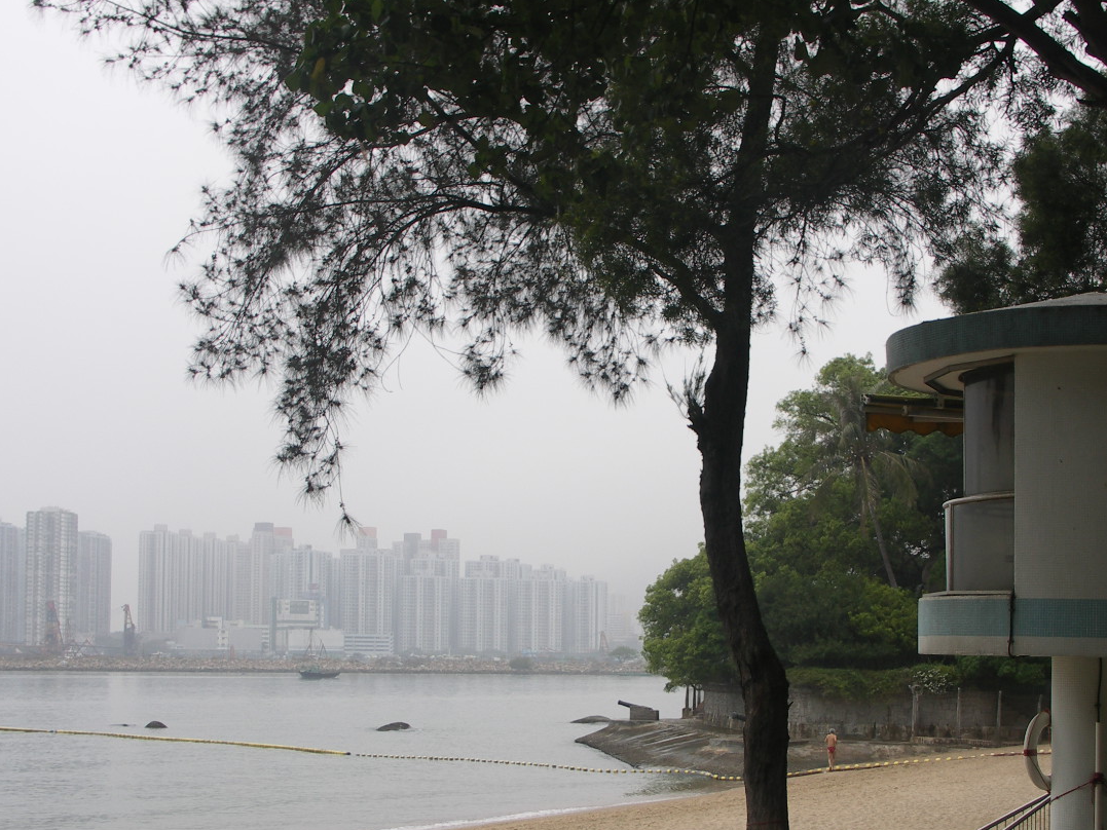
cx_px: 621
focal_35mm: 52
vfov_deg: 27.8
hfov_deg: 36.8
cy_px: 588
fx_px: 1663
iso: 50
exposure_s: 1/100
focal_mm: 9
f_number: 3.2
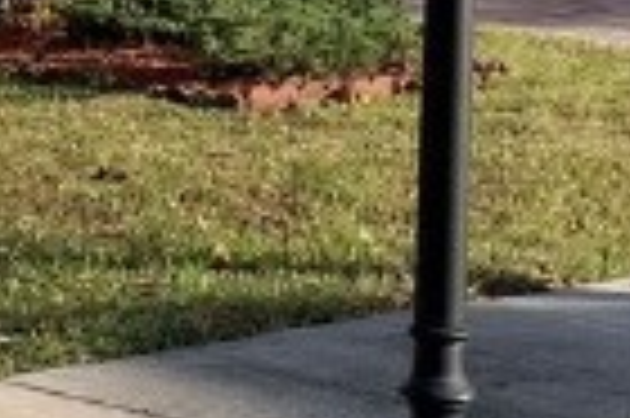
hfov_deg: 10.4
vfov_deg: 6.8
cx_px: 198
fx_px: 3461
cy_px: -229
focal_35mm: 198
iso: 25
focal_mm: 4.25
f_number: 1.8
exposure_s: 1/1205
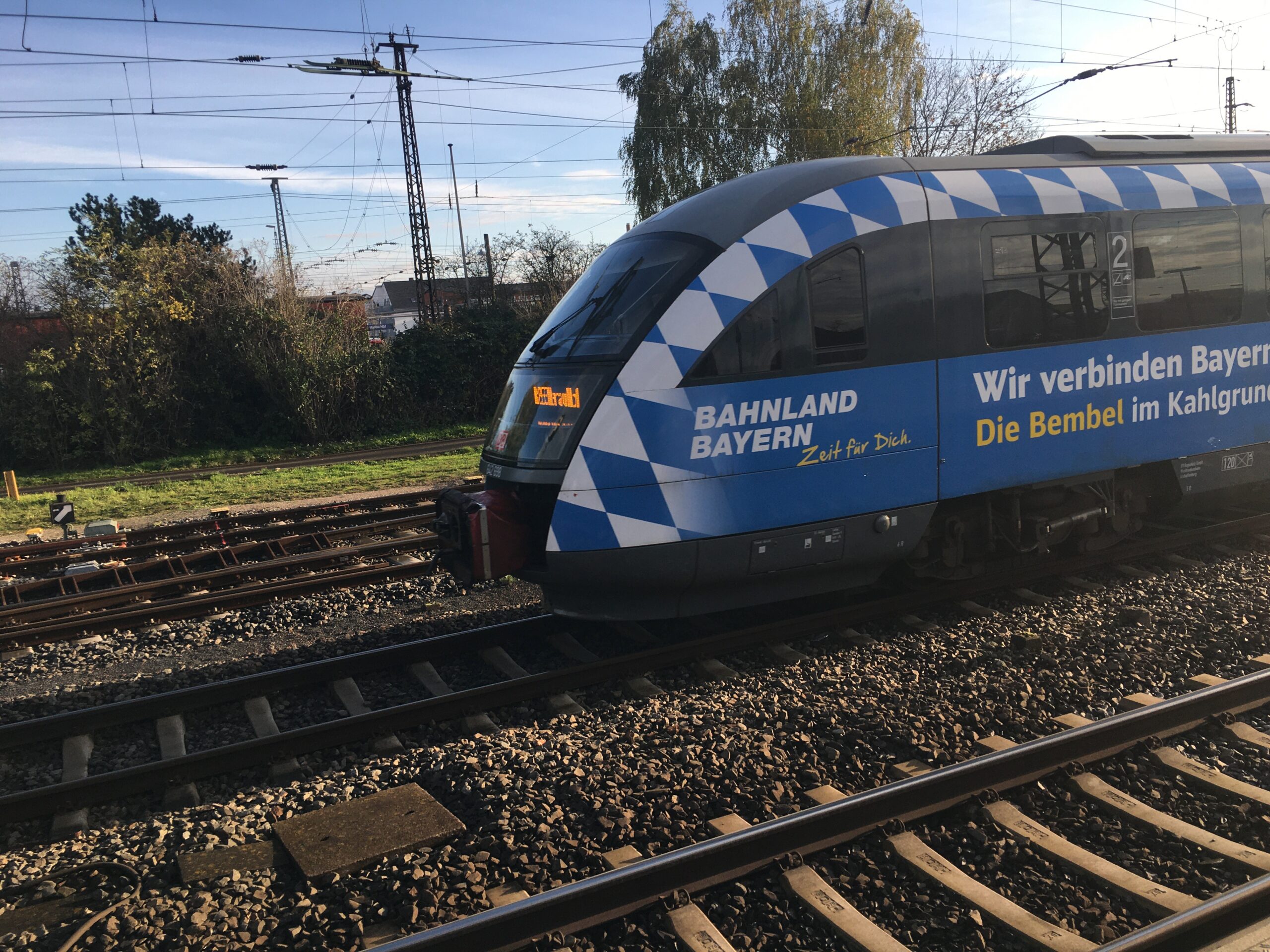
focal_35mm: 29
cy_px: 476
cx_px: 635
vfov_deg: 48.2
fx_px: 1064
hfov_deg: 61.7
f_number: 2.2
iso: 25
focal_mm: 4.15
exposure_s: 1/578
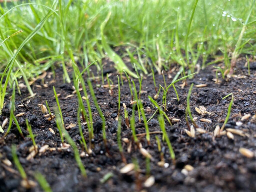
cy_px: 96
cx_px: 128
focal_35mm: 26
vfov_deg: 53.1
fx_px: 192
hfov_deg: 67.3
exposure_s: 1/121
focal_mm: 4.25
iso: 50
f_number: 1.8
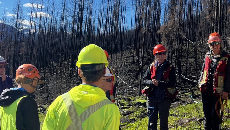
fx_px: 366
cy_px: 38
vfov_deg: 20.0
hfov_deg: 34.6
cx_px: 154
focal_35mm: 60
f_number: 1.5
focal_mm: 5.7
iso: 50
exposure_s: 1/2299
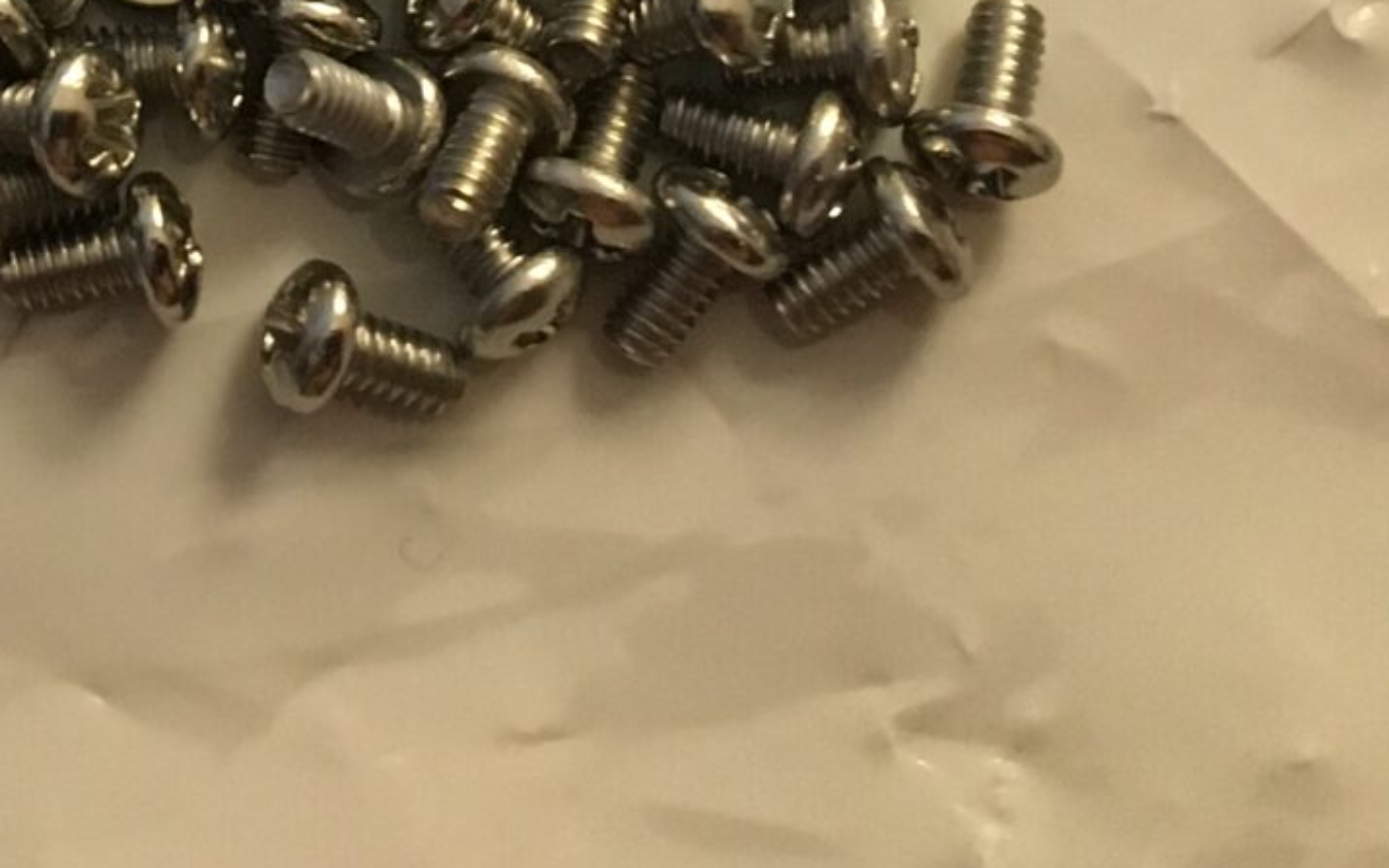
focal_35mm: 110
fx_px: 4164
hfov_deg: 18.1
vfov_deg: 11.0
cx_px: -233
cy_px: -773
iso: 200
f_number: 2.2
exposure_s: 1/24
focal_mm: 4.15
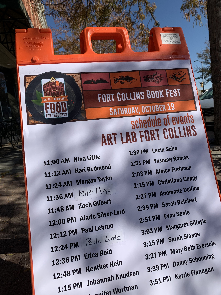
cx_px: 110
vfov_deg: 67.3
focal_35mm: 26
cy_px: 148
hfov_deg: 53.1
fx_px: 221
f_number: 1.8
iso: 25
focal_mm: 4.25
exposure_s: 1/3289
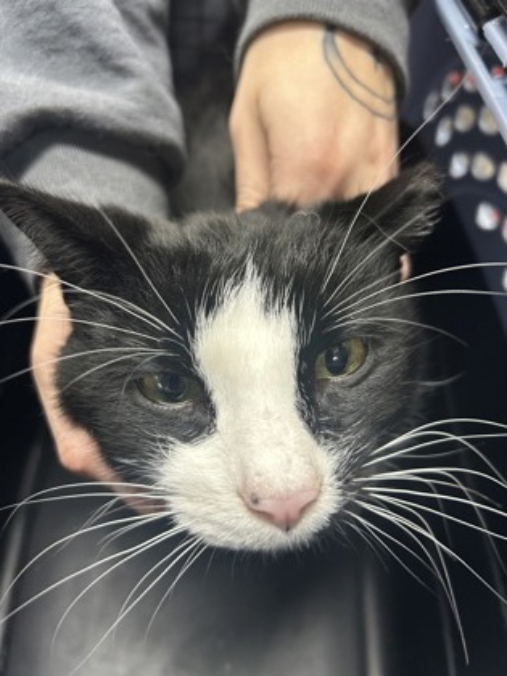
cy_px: 338
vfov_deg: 67.3
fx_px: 508
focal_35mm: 26
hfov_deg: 53.1
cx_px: 254
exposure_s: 1/60
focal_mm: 5.7
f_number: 1.5
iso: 64
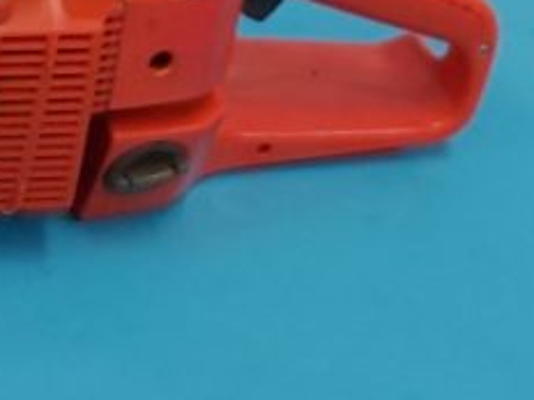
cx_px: -569
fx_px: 1774
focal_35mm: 115
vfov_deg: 12.7
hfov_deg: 14.1
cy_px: -28
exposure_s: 1/33
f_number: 1.7
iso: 200
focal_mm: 3.92
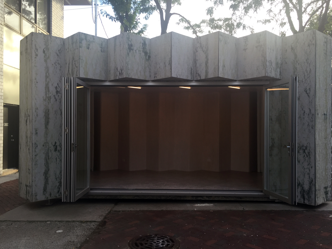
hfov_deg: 60.0
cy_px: 126
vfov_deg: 46.8
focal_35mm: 30
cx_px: 168
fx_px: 288
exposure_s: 1/161
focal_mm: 4.15
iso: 32
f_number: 2.2
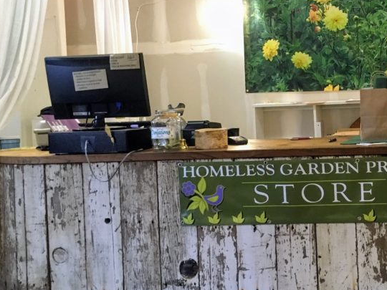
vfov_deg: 26.5
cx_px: 349
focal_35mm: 55
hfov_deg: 33.1
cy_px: 111
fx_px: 615
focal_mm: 4.15
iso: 200
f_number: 2.2
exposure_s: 1/20
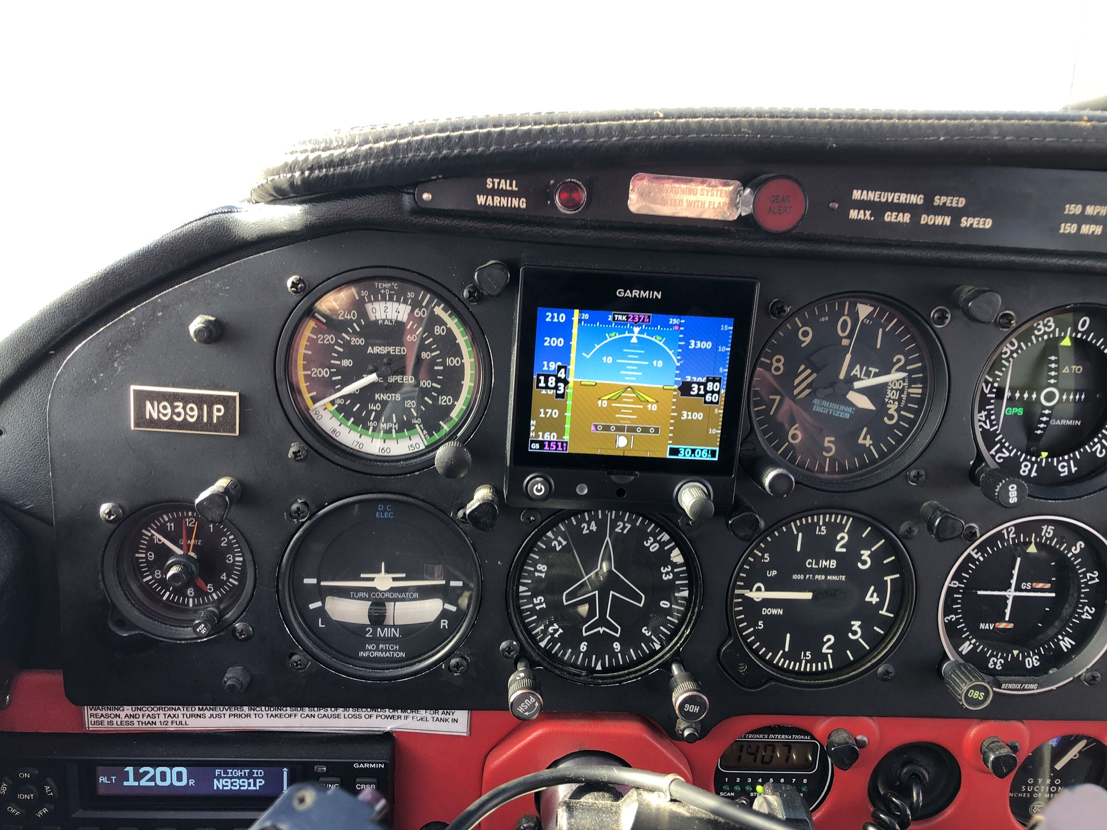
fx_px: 895
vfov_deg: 49.7
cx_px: 554
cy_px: 415
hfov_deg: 63.4
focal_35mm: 28
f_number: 1.8
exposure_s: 1/79
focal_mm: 3.99
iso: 25
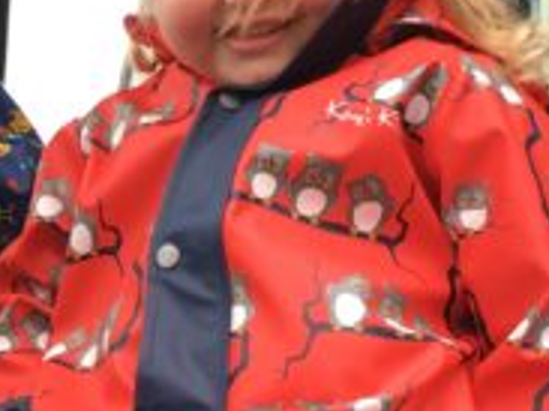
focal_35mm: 112
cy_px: 320
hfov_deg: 17.2
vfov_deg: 13.2
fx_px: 1775
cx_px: -4
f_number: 2.2
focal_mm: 4.15
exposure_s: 1/100
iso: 25
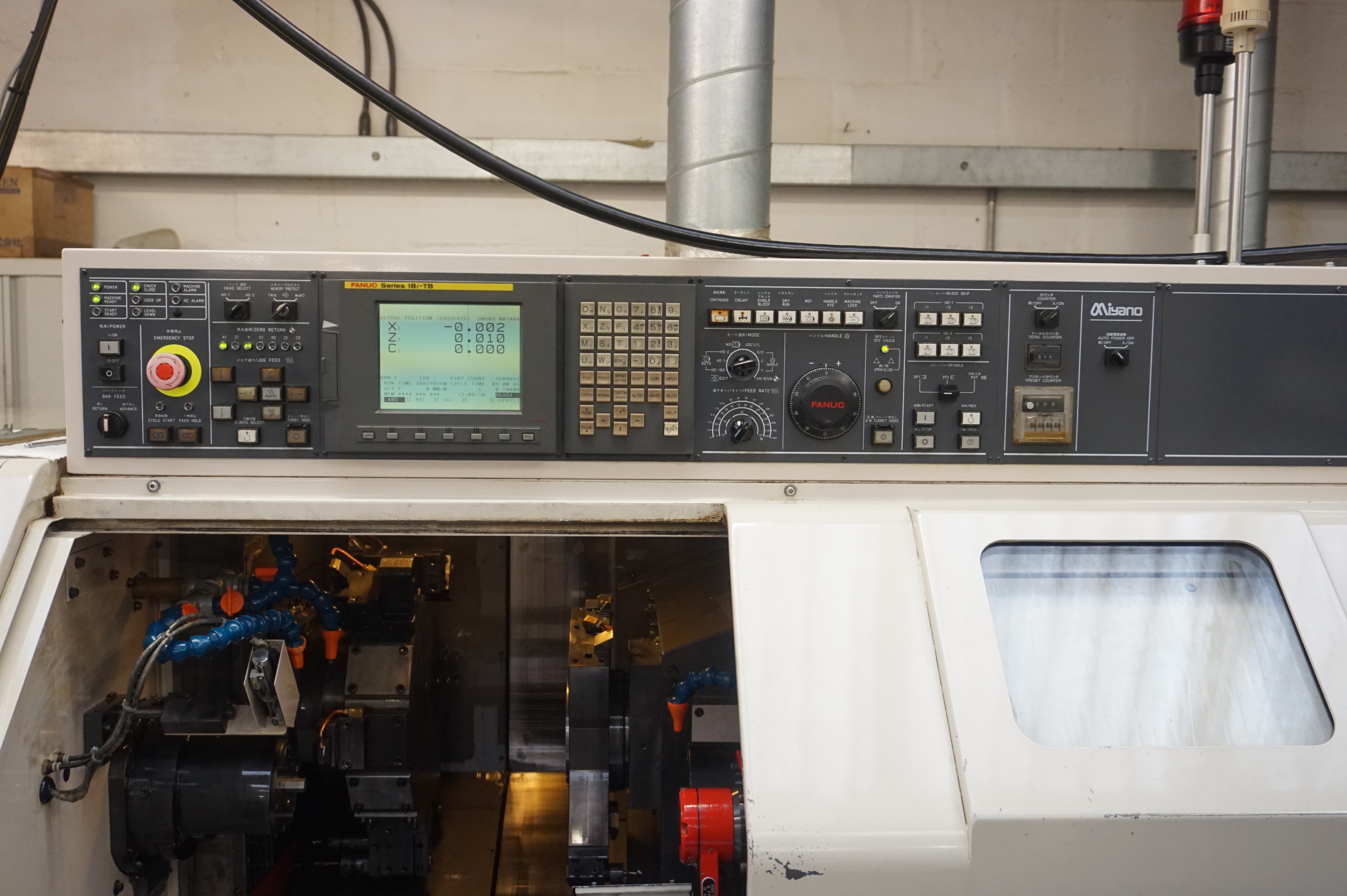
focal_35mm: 33
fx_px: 1234
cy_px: 448
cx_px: 674
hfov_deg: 57.2
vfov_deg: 39.9
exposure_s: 1/160
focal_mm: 22
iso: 1250
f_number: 4
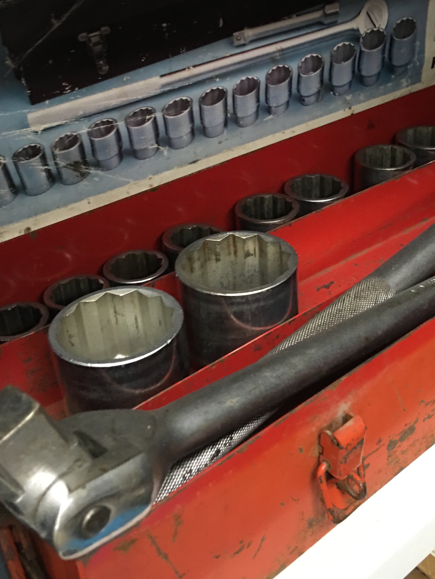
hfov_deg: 33.9
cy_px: 255
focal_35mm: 42
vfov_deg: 44.7
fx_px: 704
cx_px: 306
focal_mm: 4.15
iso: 100
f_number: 2.2
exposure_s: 1/15
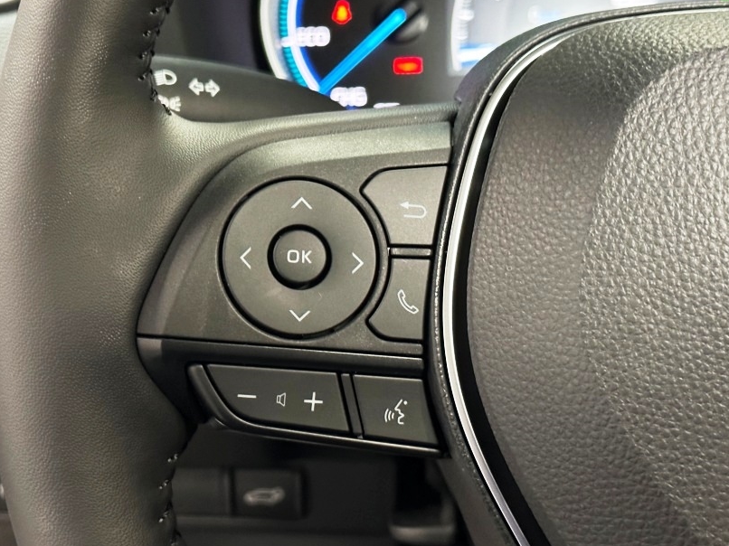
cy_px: 255
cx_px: 302
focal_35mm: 61
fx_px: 1284
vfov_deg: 24.0
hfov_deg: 31.6
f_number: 1.78
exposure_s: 1/24
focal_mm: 6.86
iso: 640
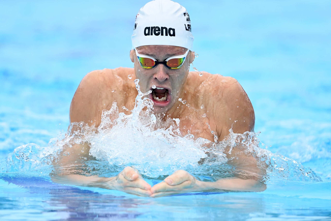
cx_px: 166
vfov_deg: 2.3
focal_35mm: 600
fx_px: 5517
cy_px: 110
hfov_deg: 3.4
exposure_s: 1/2000
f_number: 4
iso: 800
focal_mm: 600
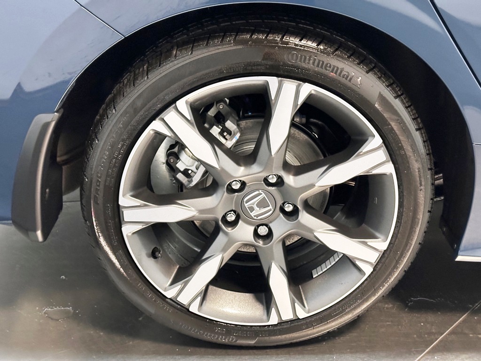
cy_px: 180
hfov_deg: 39.7
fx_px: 667
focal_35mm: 48
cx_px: 240
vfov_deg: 30.3
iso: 640
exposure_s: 1/30
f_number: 1.78
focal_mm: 6.86
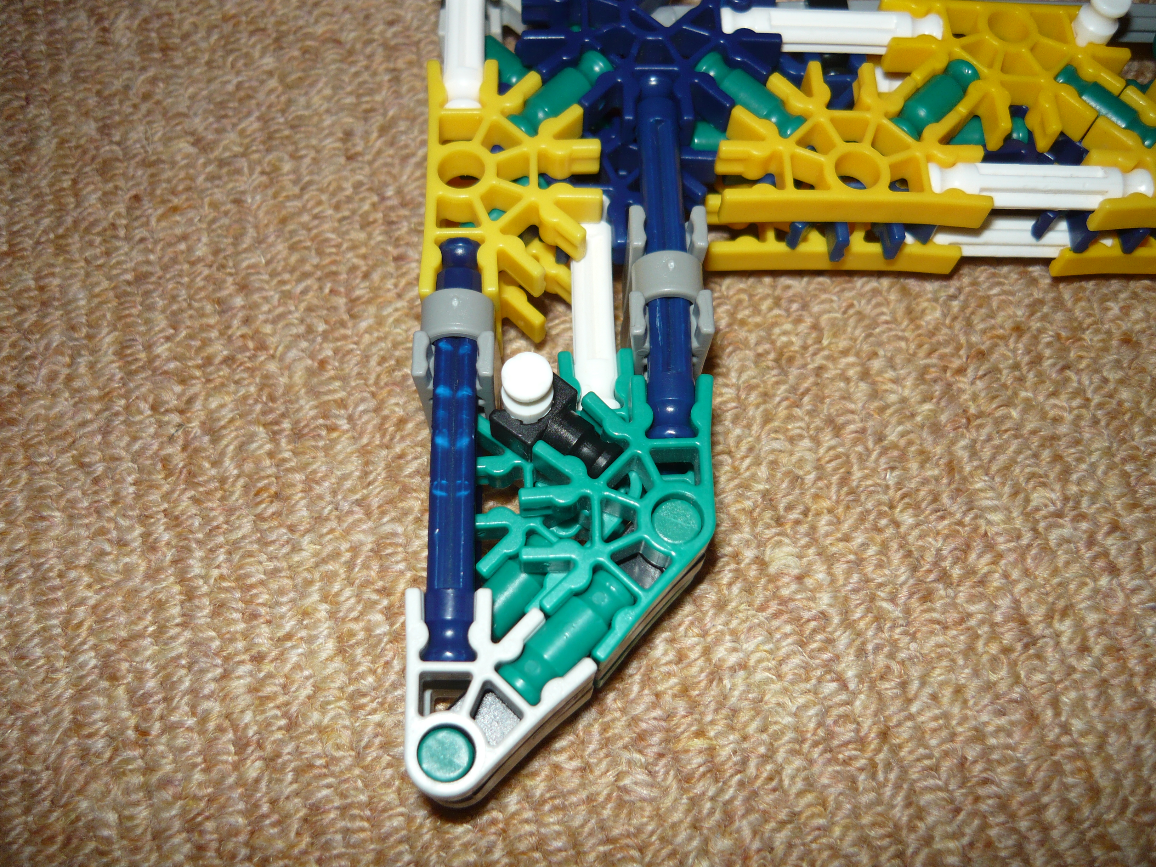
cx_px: 578
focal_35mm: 33
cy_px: 434
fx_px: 1102
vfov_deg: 42.9
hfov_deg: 55.4
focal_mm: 5.5
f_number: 2.8
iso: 100
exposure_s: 1/30
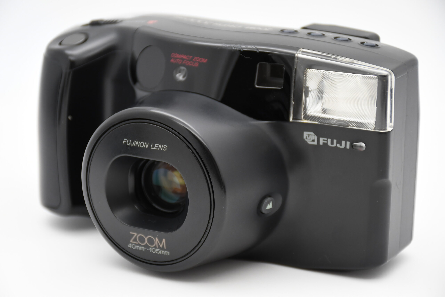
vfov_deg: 11.4
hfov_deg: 17.1
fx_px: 1483
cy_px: 148
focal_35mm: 120
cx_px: 222
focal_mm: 80
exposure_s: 1/100
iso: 400
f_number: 5.3
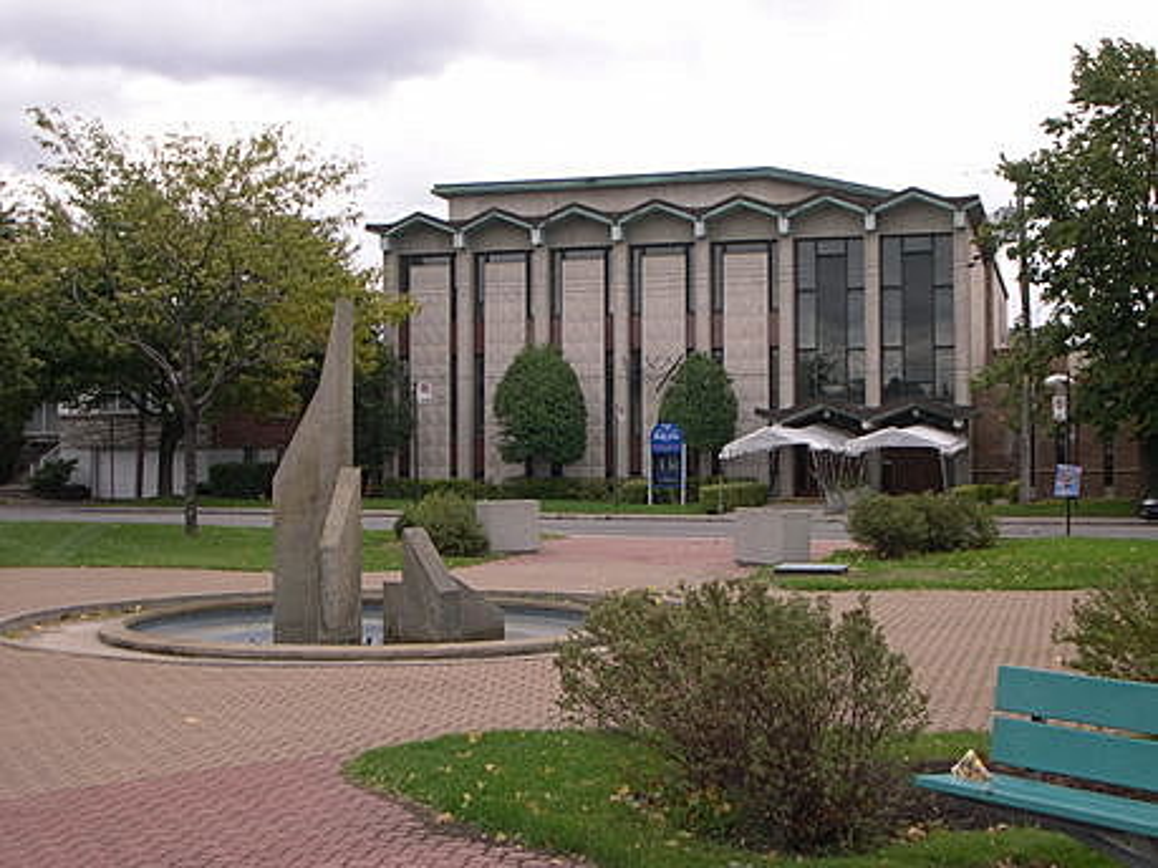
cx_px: 579
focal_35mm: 72
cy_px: 434
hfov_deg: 27.0
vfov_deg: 20.4
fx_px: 2408
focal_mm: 15.3
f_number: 3.8
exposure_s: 1/192
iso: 100
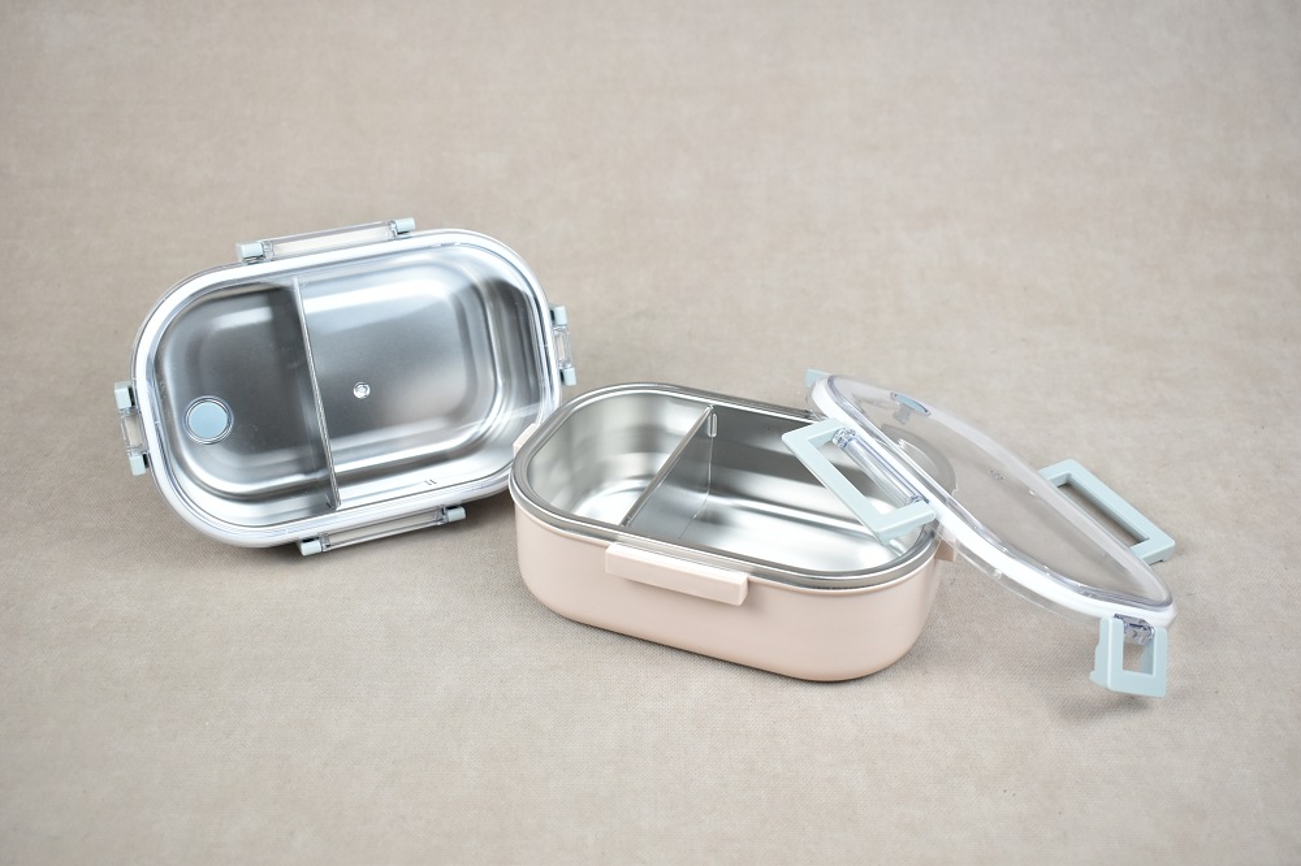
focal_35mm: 40
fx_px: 1463
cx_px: 650
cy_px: 433
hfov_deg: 47.9
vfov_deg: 33.0
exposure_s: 1/100
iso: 800
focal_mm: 27
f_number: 4.5
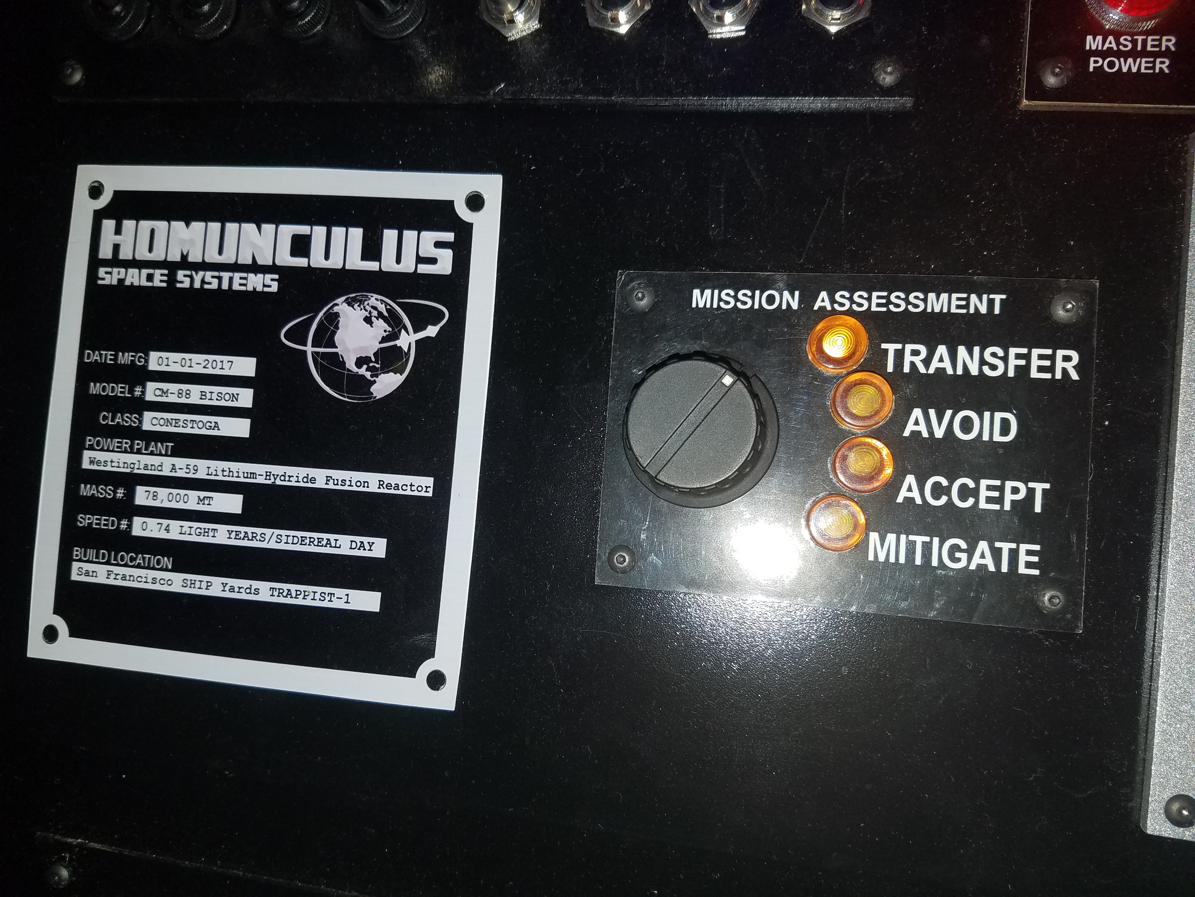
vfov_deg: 53.1
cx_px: 598
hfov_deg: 67.3
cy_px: 448
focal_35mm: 26
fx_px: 898
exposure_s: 1/107
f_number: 1.7
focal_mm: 4.2
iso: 40
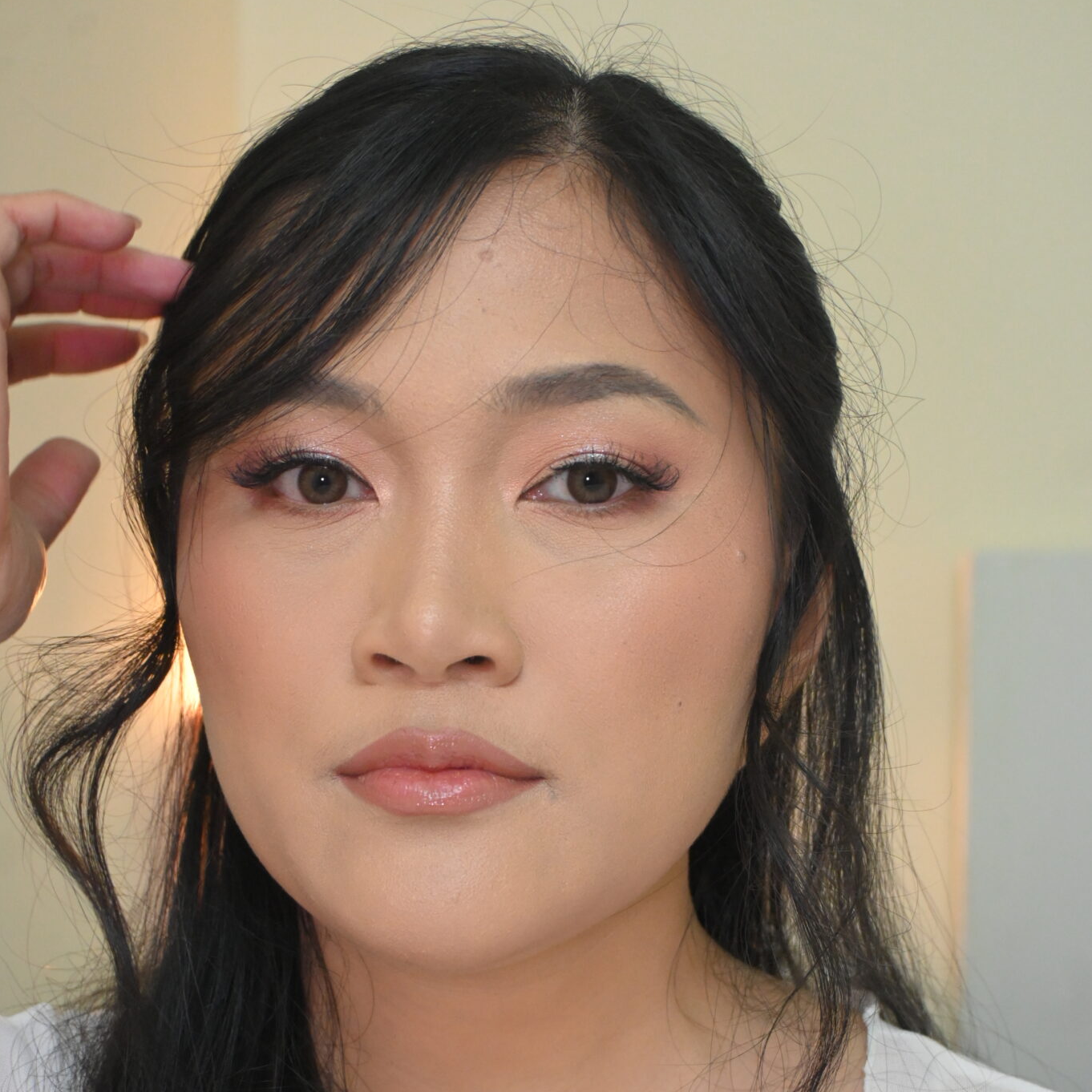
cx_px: 546
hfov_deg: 25.0
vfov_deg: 24.8
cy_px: 791
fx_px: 2463
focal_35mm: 69
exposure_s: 1/80
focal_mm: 36
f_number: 5.3
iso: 3200
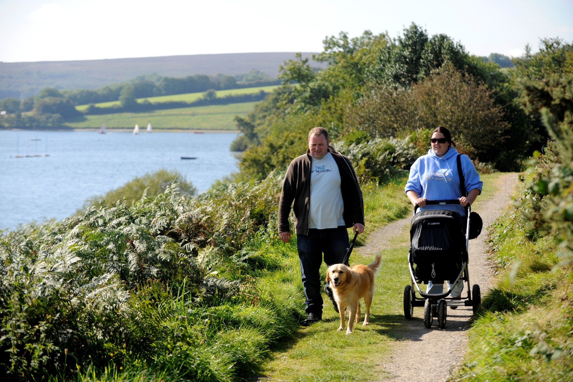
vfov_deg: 14.0
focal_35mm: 98
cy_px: 191
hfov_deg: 20.8
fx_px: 1560
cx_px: 286
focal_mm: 98
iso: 200
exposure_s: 1/800
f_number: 6.3
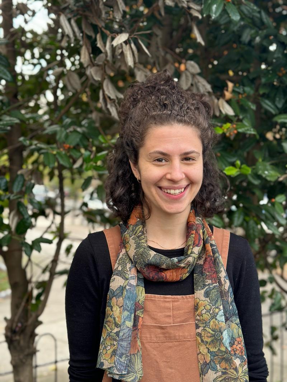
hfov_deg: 30.3
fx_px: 530
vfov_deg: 39.6
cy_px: 191
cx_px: 144
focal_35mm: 48
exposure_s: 1/128
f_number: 1.78
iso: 80
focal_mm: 6.86
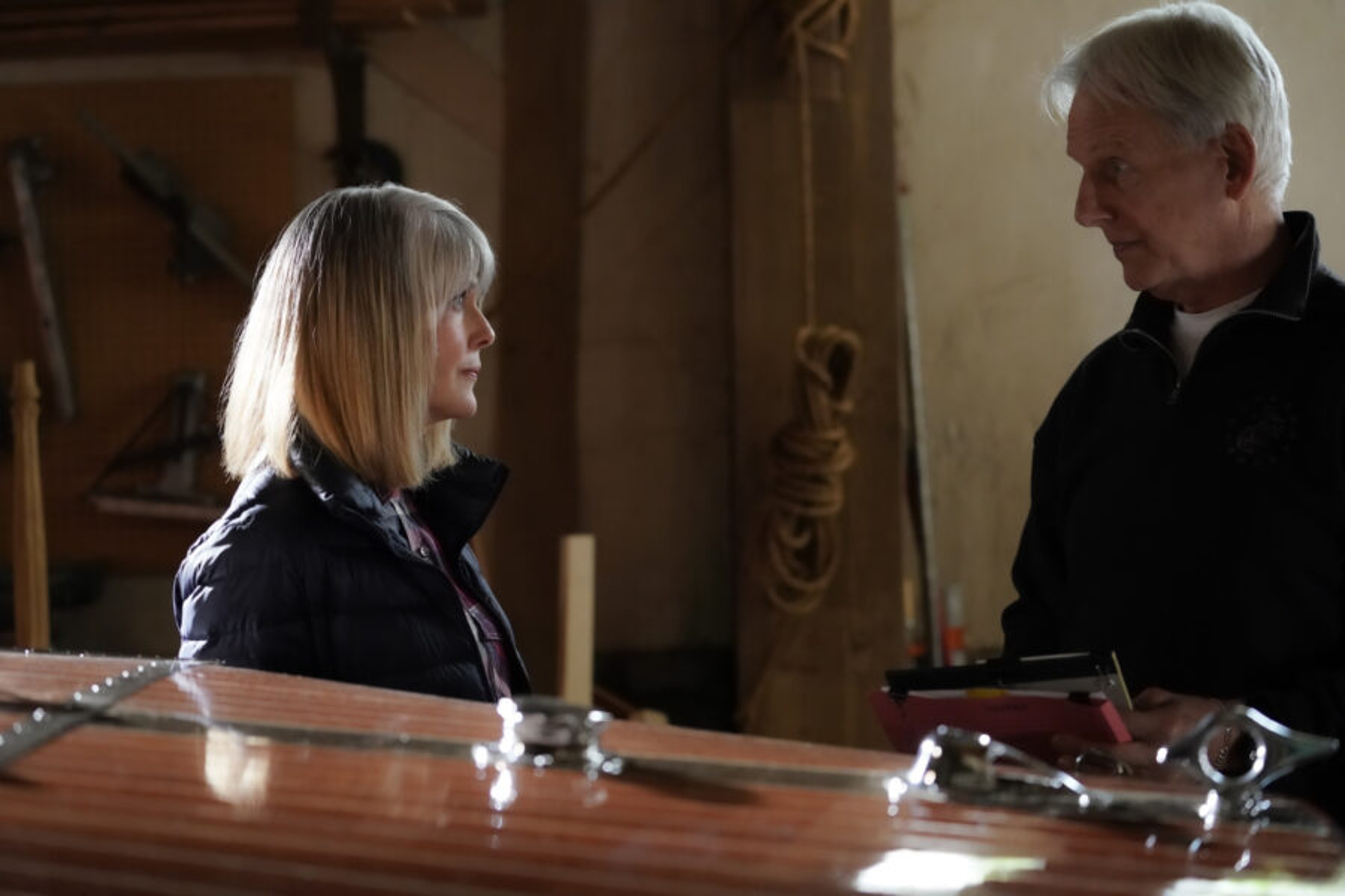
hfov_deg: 28.8
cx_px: 672
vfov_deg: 19.5
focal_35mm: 70
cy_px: 448
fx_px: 2615
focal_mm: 70
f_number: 3.2
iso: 6400
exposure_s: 1/160
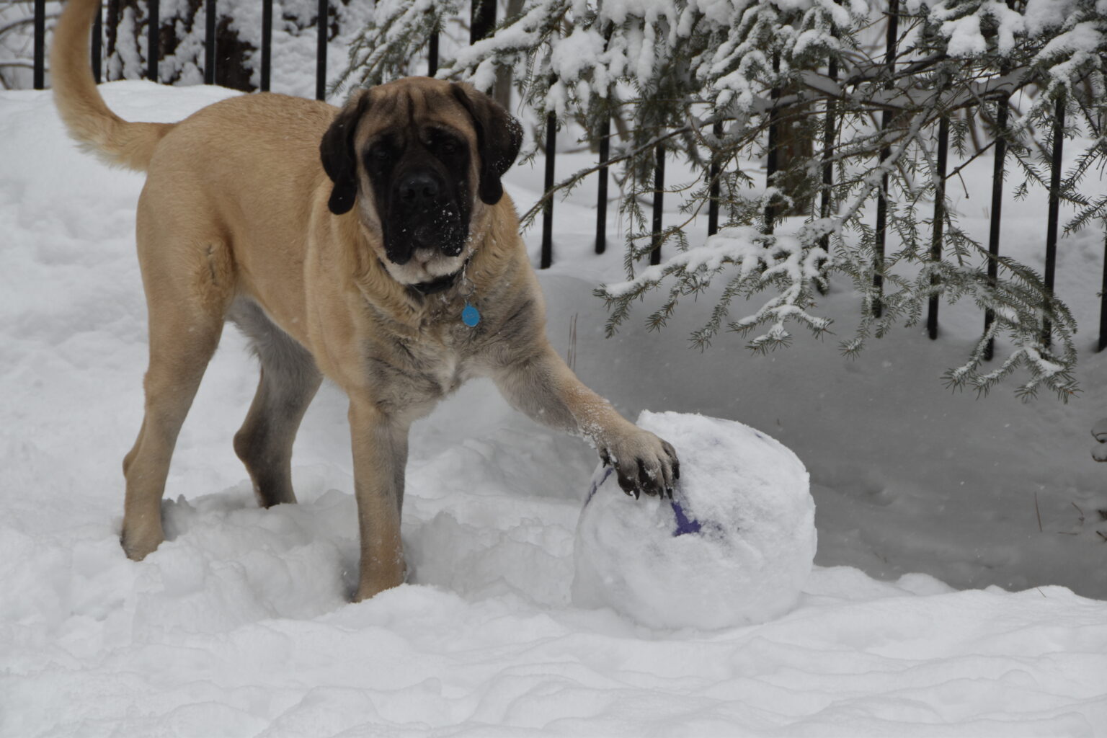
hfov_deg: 12.2
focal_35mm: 168
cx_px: 554
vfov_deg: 8.2
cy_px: 369
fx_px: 5166
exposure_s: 1/250
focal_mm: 112
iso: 200
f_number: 8
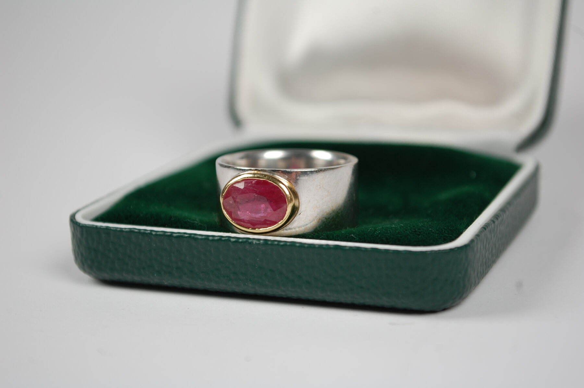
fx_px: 1337
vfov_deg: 16.5
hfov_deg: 24.6
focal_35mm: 82
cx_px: 292
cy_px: 194
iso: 200
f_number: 6.3
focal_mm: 55
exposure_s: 1/160
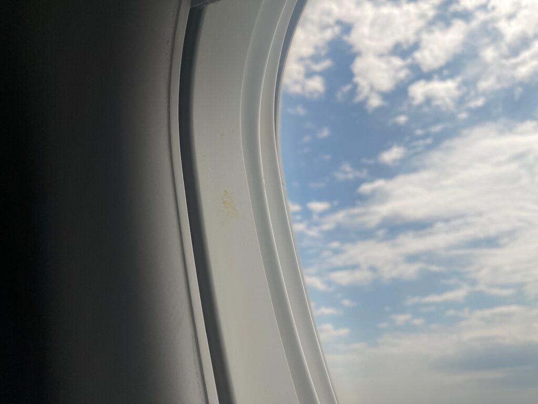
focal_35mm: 26
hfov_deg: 67.3
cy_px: 202
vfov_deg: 53.1
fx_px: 404
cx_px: 269
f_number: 1.6
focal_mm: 5.1
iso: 32
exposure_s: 1/3922
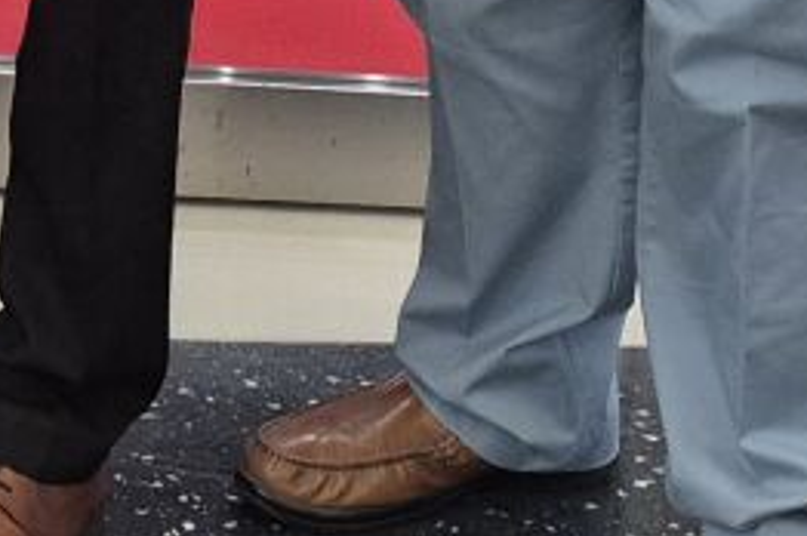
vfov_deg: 7.5
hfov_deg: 13.5
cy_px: -1280
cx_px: 308
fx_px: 3403
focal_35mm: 152
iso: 400
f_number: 1.8
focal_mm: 5.4
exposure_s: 1/120
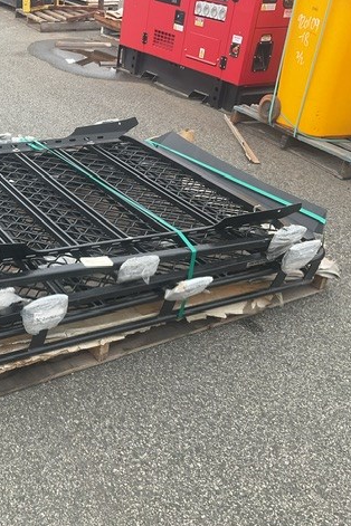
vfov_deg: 47.4
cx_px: 15
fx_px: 600
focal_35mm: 41
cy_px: 267
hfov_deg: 30.7
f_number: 1.8
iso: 16
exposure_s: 1/691
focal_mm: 3
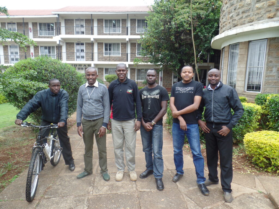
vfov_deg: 58.9
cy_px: 104
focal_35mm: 23
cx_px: 140
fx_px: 185
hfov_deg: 73.9
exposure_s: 1/60
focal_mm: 4.1
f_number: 3.5
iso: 80
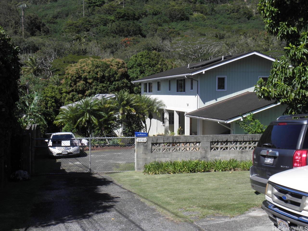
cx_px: 154
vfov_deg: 28.6
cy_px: 116
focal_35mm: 51
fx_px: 454
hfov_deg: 37.5
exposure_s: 1/320
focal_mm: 9.22
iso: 64
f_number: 5.6
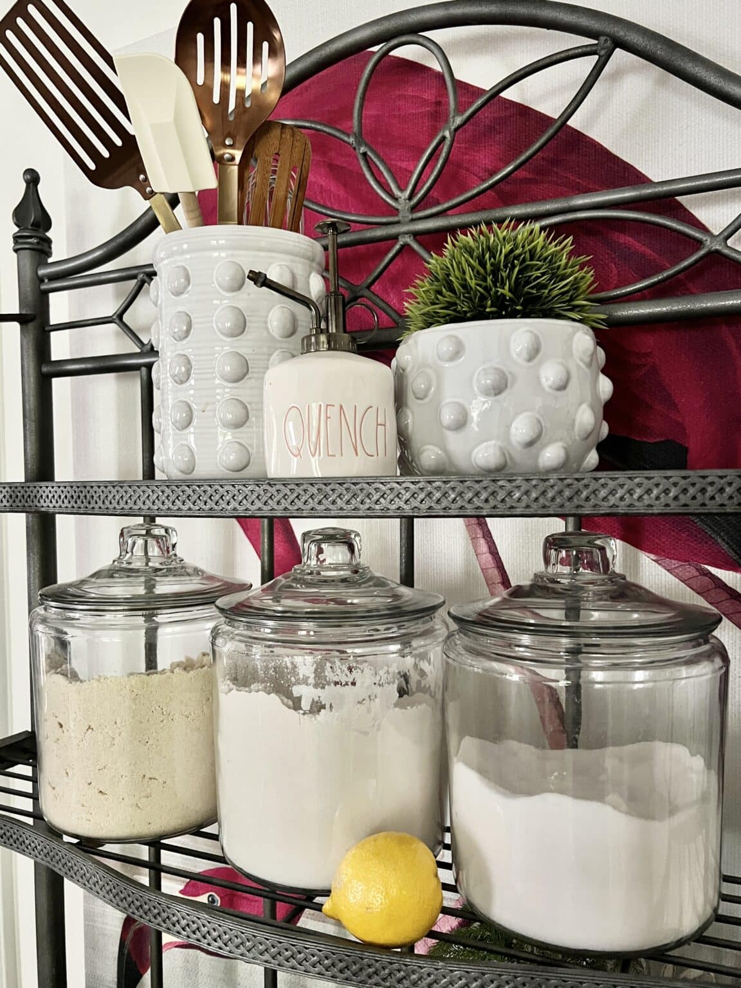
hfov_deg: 53.1
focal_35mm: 26
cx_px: 370
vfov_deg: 67.3
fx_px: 742
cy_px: 494
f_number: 1.5
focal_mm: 5.7
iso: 640
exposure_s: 1/33
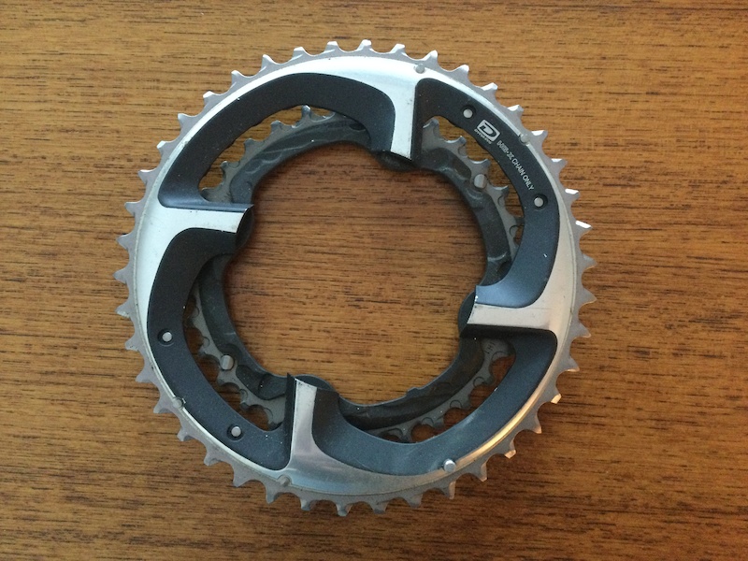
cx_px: 374
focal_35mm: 31
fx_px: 670
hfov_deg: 58.4
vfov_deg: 45.4
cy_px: 280
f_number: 2.4
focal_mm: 3.3
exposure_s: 1/15
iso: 500
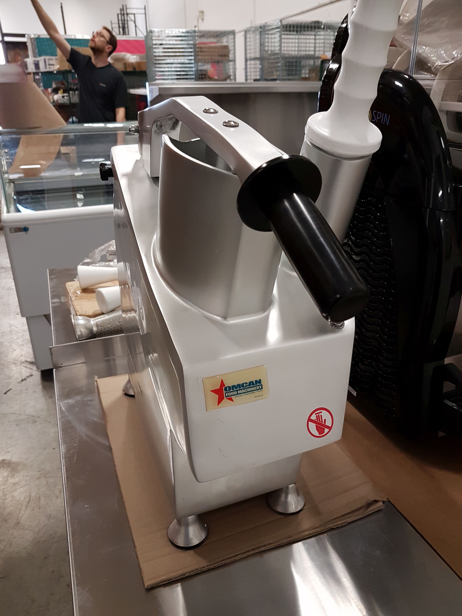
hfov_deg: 53.1
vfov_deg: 67.3
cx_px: 231
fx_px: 463
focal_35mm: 26
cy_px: 308
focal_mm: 4.2
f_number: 1.7
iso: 160
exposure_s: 1/60
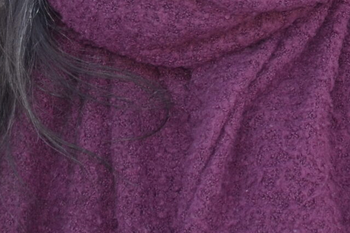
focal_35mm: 299
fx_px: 2906
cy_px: -79
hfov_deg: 6.9
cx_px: 210
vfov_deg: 4.6
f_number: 5
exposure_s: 1/125
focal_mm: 50
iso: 320
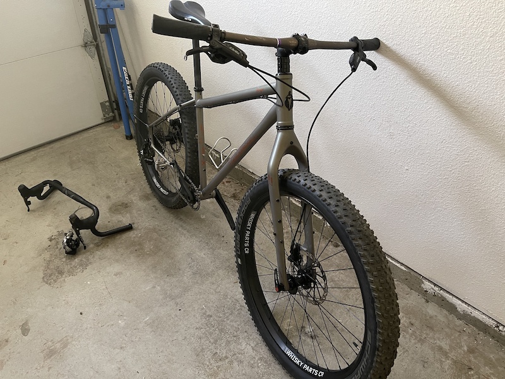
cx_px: 252
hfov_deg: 67.3
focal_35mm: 26
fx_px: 379
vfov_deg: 53.1
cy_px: 190
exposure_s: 1/60
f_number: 1.6
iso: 400
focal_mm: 5.1
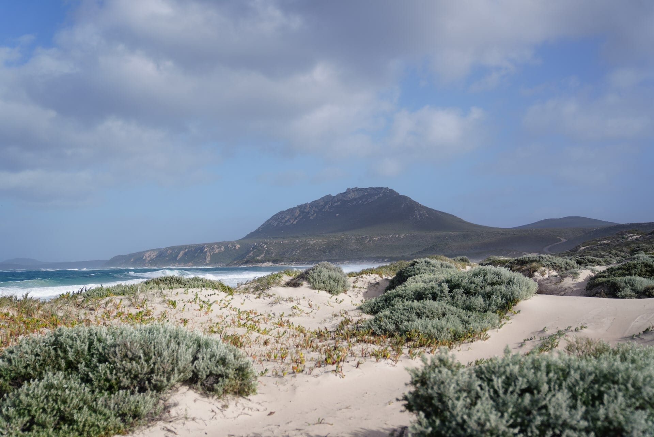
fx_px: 654
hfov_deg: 53.1
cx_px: 327
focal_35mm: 36
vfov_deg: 36.9
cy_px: 218
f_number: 2.8
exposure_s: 1/2500
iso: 100
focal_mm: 36
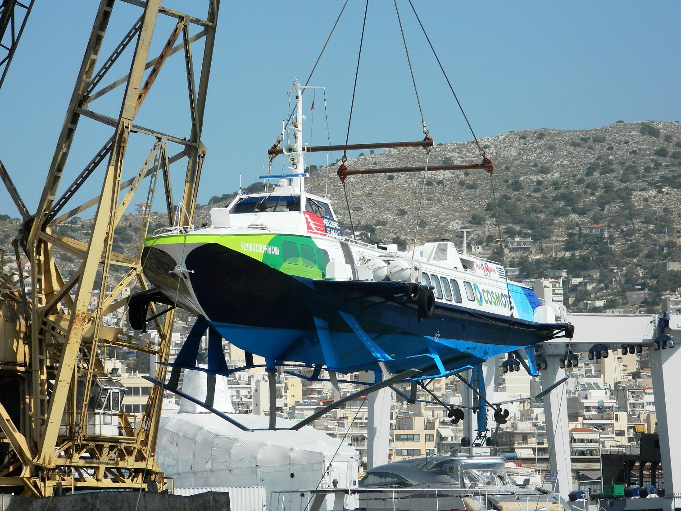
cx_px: 340
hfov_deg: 13.2
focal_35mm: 150
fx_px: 2951
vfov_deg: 9.9
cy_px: 256
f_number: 4.9
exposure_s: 1/800
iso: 80
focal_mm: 27
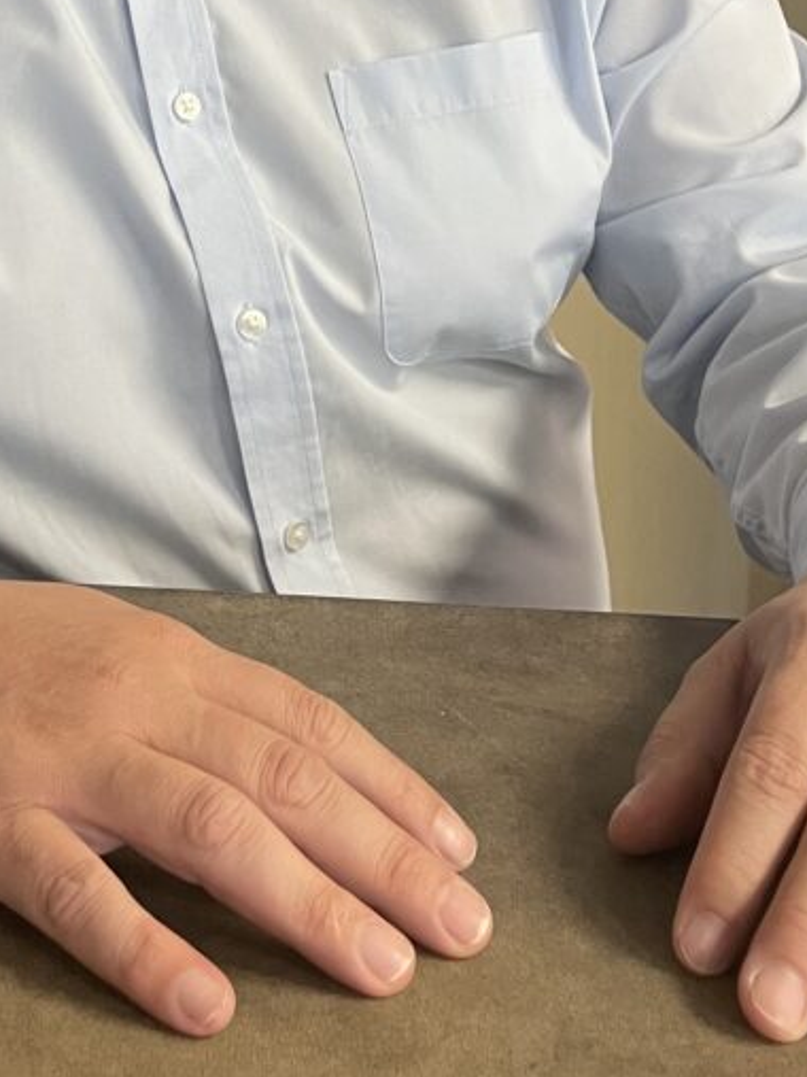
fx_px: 2177
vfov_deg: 25.3
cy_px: -171
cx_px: 153
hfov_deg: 20.7
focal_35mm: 70
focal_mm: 4.2
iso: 160
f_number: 1.6
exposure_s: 1/50
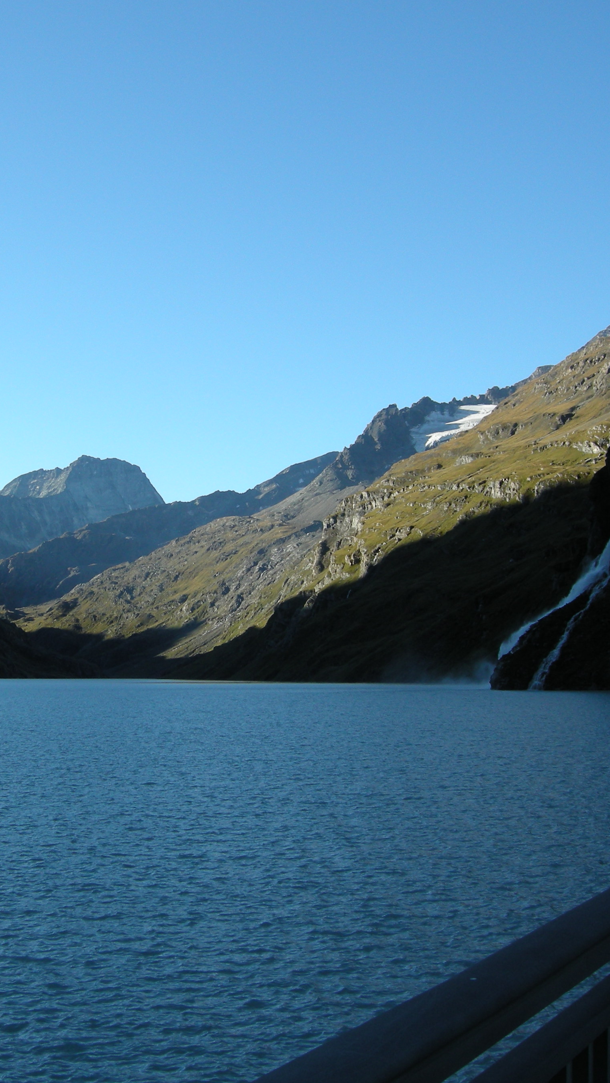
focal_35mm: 53
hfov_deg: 22.5
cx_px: 205
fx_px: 1524
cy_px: 535
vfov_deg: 39.2
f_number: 4.8
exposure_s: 1/215
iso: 64
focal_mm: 7.5
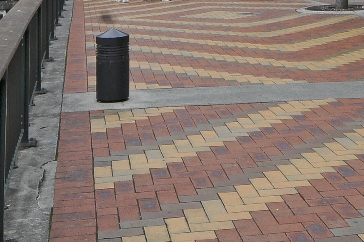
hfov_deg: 28.5
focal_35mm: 70
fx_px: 707
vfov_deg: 15.8
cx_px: 265
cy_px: -222
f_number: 16
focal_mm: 12
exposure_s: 1/125
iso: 200
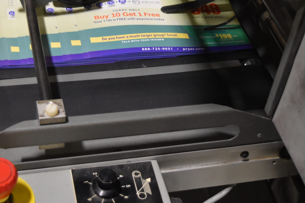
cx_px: 148
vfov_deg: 17.0
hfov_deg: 25.4
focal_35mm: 80
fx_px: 676
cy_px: 48
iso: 2000
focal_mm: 31
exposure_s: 1/60
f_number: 4.2
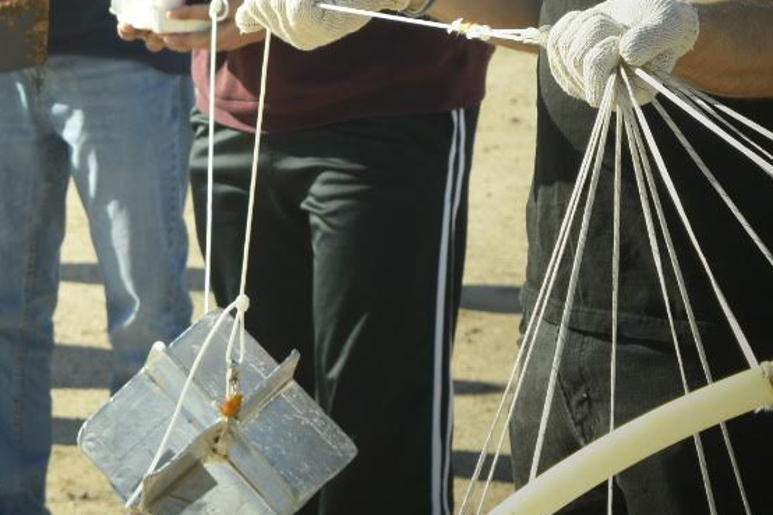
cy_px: -219
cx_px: -106
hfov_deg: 8.5
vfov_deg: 5.6
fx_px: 5183
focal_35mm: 241
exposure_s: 1/320
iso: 200
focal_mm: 55
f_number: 9
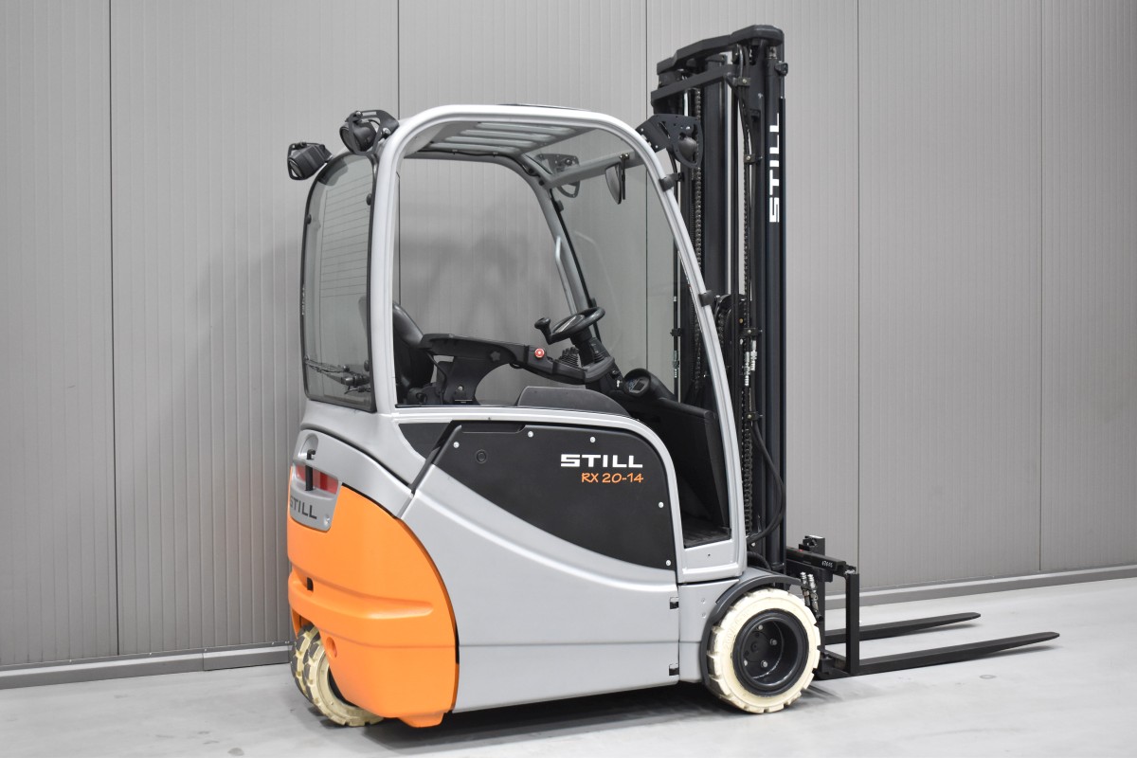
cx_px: 568
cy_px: 379
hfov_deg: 46.4
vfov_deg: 31.9
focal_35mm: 42
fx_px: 1326
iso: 1600
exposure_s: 1/50
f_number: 4.5
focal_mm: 28
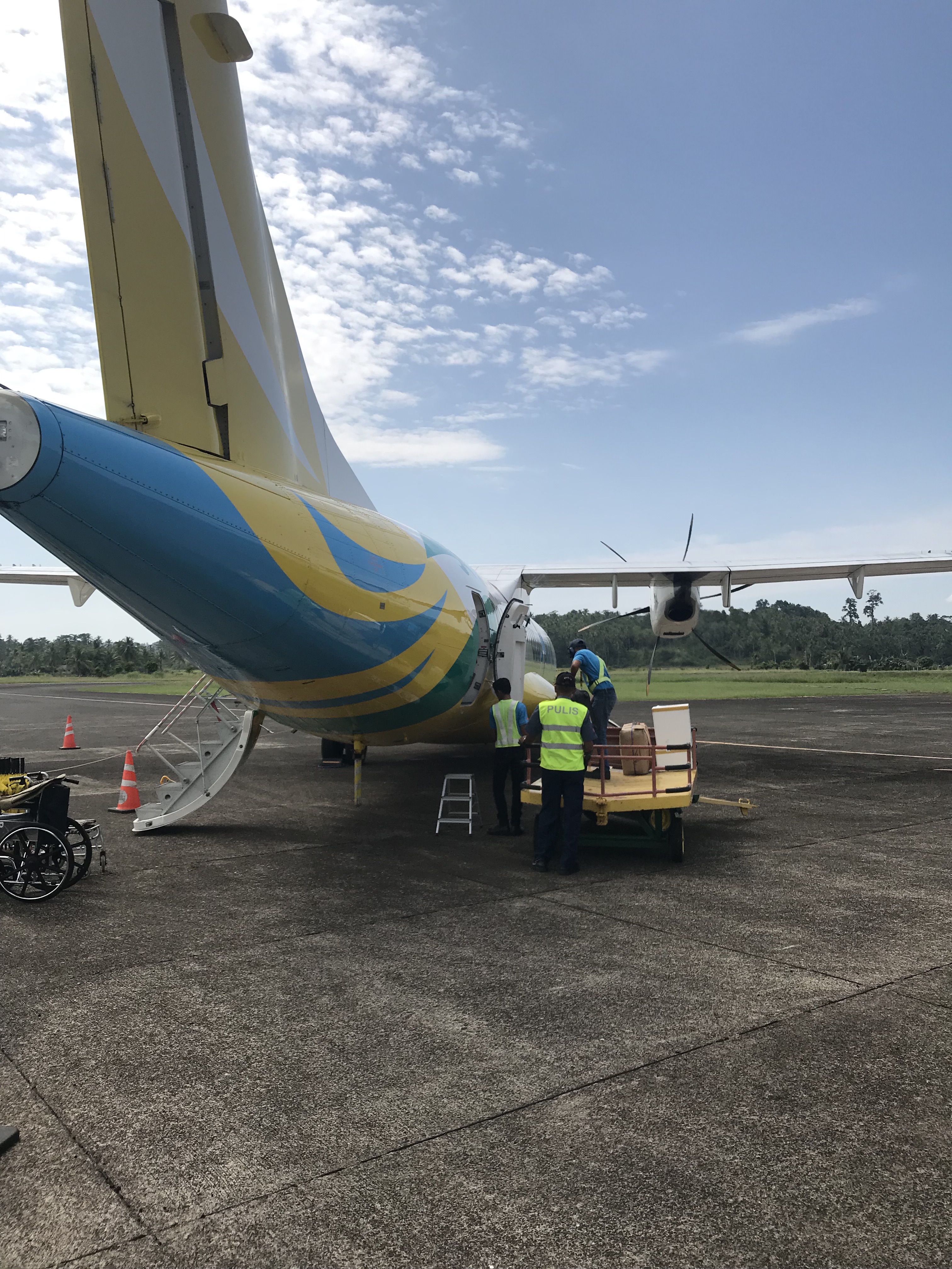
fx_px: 1027
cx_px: 476
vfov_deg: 63.4
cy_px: 634
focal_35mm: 28
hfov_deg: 49.7
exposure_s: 1/3546
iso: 20
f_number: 1.8
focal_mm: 3.99
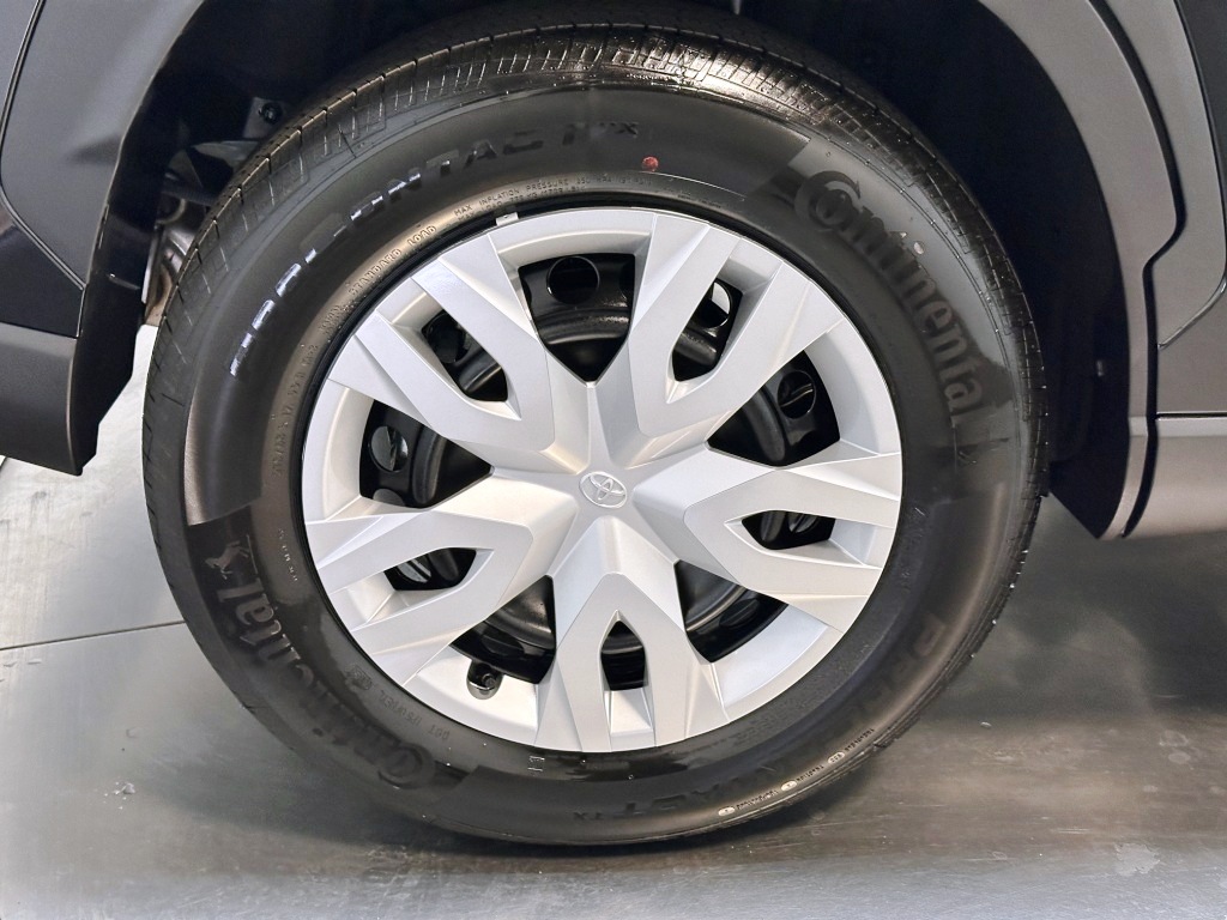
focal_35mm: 48
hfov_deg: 39.7
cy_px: 460
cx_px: 614
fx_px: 1701
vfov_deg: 30.3
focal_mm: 6.86
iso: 400
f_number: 1.78
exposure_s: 1/40
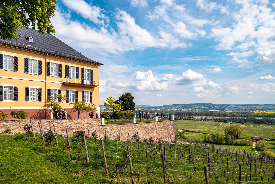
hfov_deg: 78.6
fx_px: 168
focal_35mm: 22
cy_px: 92
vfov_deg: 57.2
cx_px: 138
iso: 160
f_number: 11
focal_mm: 14.5
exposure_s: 1/250
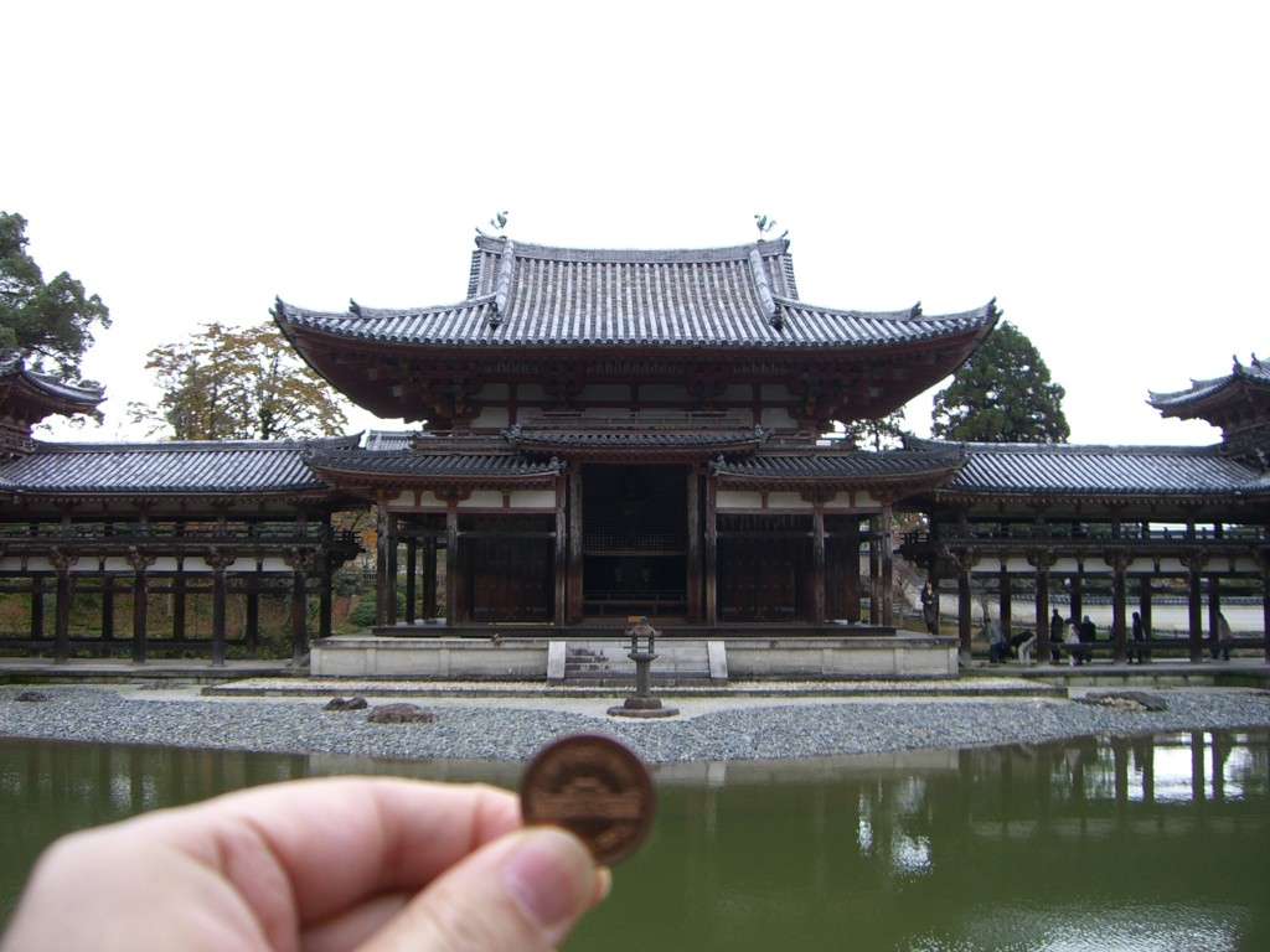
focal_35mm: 38
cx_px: 635
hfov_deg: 49.0
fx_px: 1394
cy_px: 476
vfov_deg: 37.7
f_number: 2.7
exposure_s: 1/125
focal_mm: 6.2
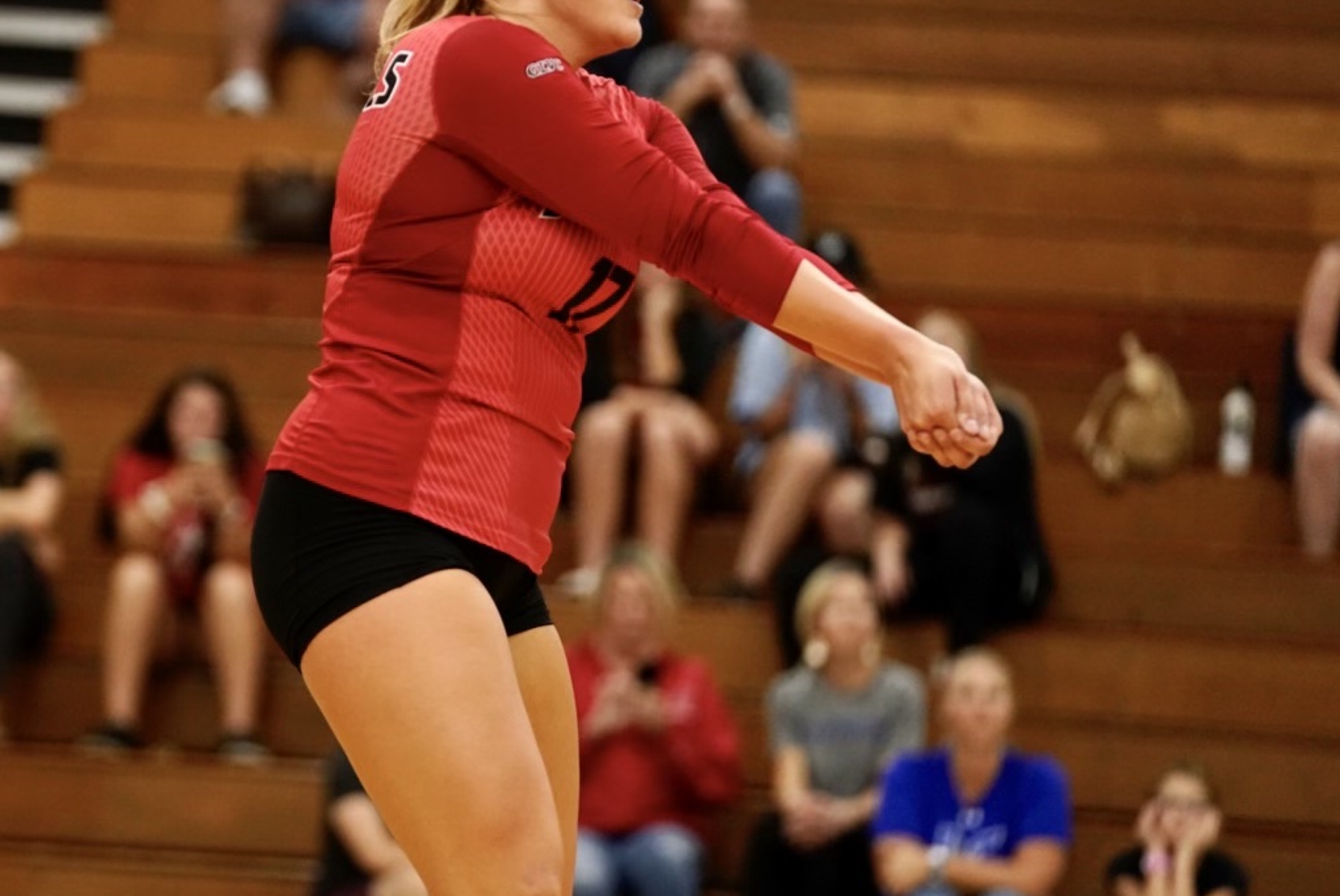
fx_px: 9090
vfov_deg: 5.6
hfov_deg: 8.4
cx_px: 301
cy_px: 392
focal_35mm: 244
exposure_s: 1/1000
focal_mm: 154
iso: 3200
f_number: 2.8
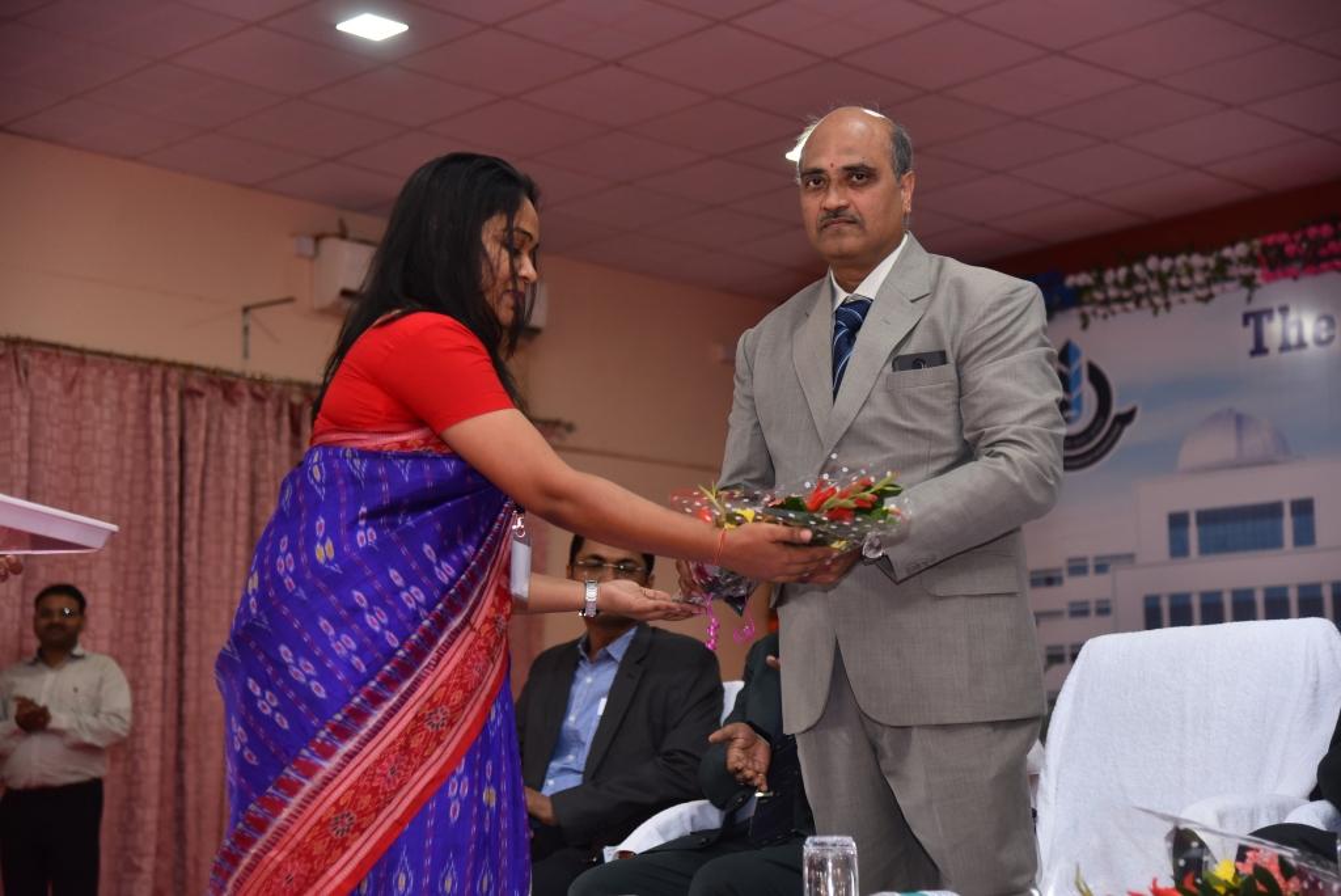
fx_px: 2423
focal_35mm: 65
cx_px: 670
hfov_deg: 30.9
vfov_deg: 20.9
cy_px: 448
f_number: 4
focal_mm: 65
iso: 800
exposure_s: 1/125
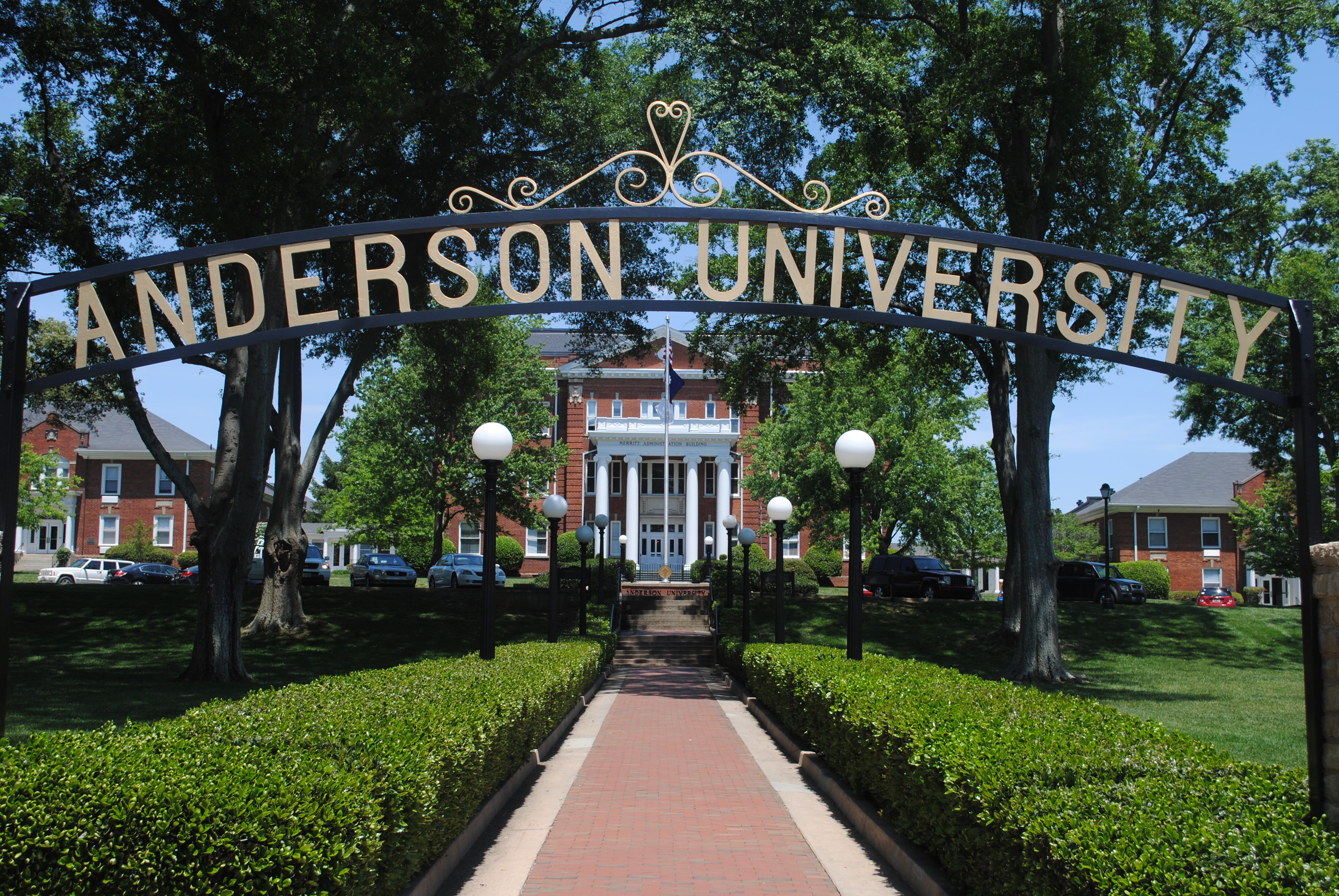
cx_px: 670
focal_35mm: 44
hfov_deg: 44.9
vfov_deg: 30.9
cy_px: 448
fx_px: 1620
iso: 100
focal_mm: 29
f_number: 8
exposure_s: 1/250
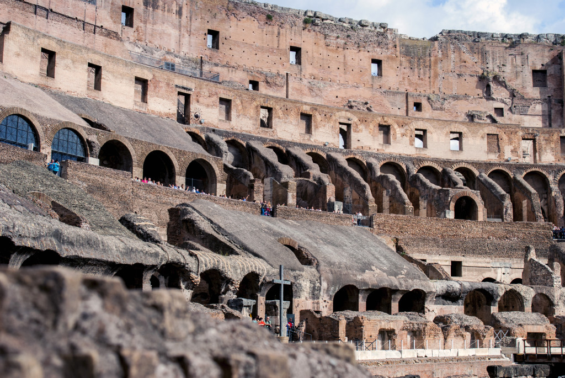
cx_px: 282
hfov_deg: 37.8
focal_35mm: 52
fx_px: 825
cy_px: 189
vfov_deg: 25.8
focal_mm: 35
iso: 100
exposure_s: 1/250
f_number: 5.6
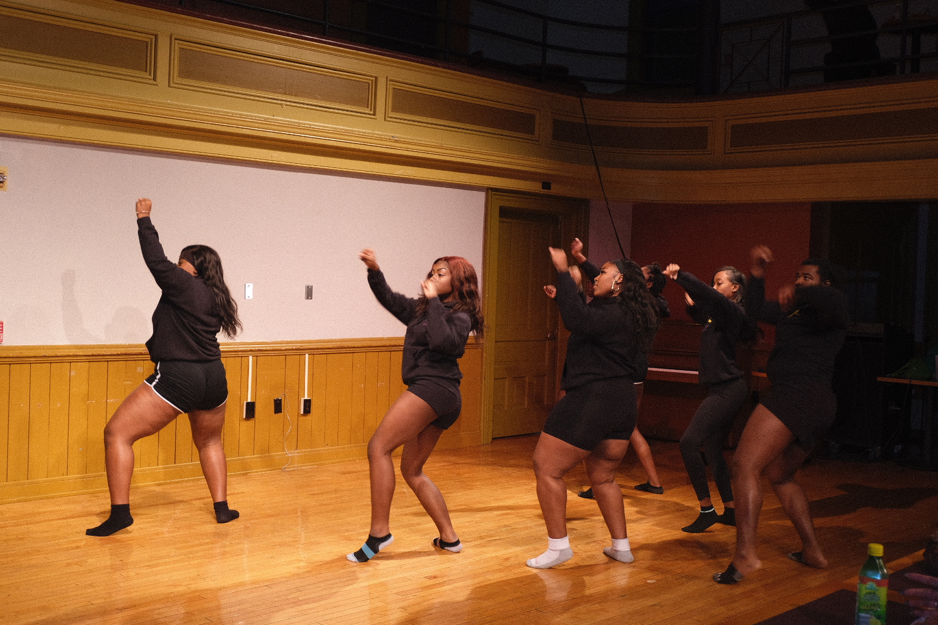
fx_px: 1042
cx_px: 469
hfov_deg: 48.5
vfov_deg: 33.4
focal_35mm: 40
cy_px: 312
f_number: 4.5
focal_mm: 26.9
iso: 500
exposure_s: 1/56
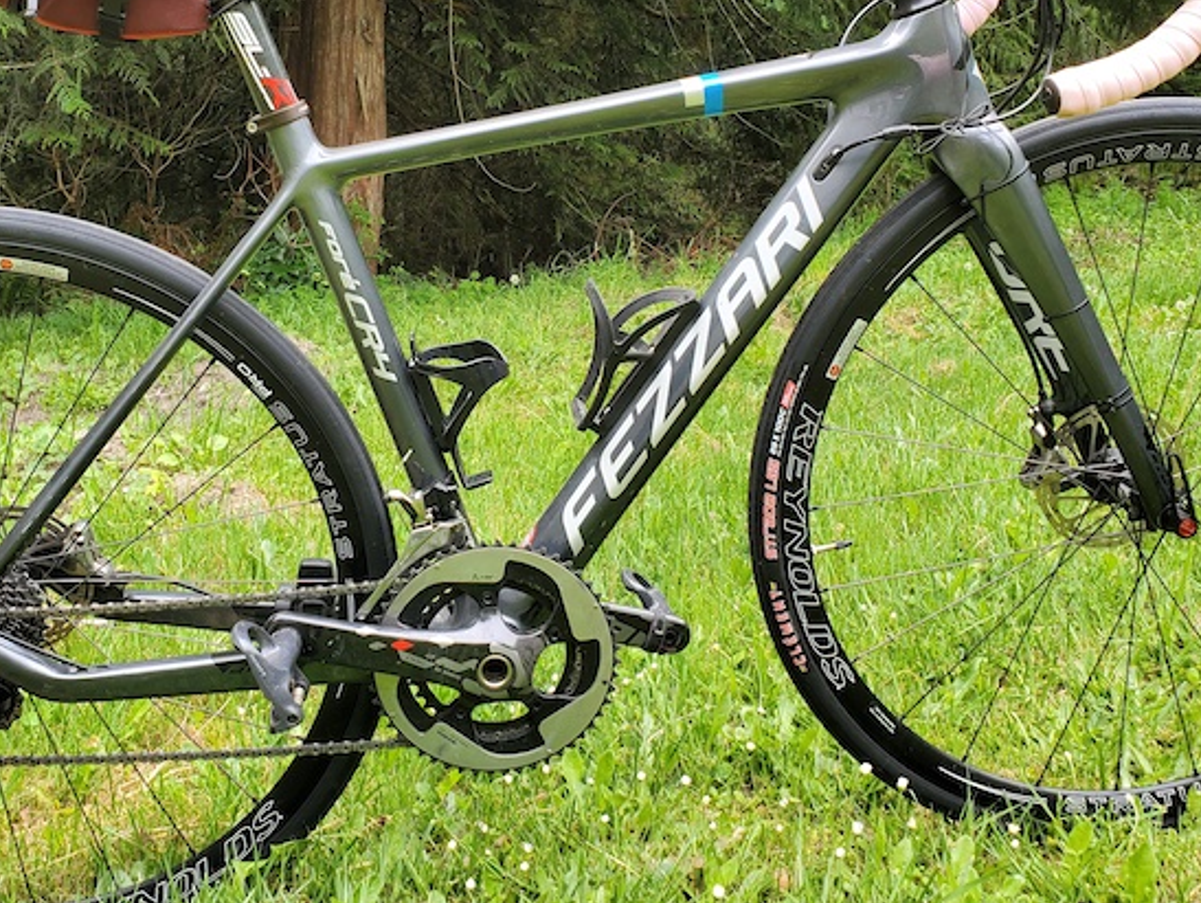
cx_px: 569
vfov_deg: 37.3
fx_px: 1319
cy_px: 299
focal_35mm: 38
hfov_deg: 48.9
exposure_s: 1/130
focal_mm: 4.3
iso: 50
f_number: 2.4
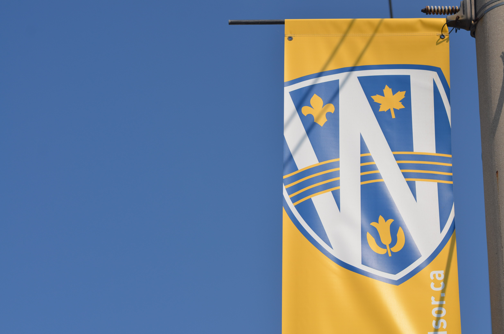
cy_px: 167
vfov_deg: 10.7
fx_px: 1781
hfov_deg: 16.1
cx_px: 252
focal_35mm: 128
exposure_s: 1/500
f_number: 5.6
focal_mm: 85
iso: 160
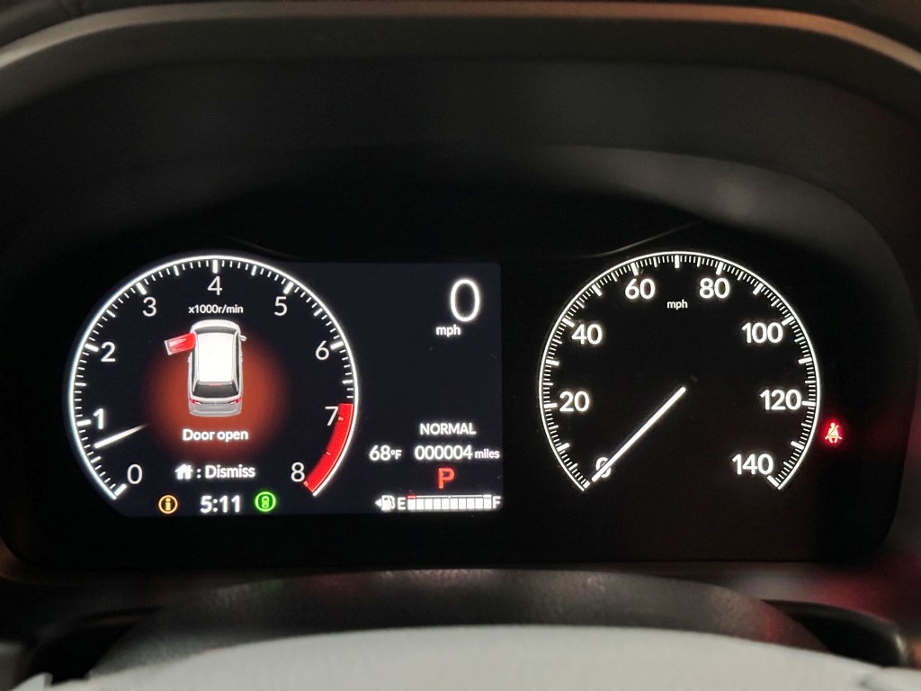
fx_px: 1277
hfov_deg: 39.7
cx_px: 460
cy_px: 346
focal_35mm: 48
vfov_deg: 30.3
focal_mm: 6.86
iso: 1000
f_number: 1.78
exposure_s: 1/18
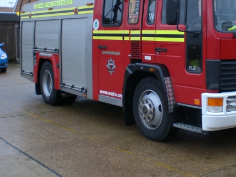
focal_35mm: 57
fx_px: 388
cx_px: 163
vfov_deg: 25.4
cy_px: 52
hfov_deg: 33.4
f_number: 3.1
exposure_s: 1/200
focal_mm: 6.3
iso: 100
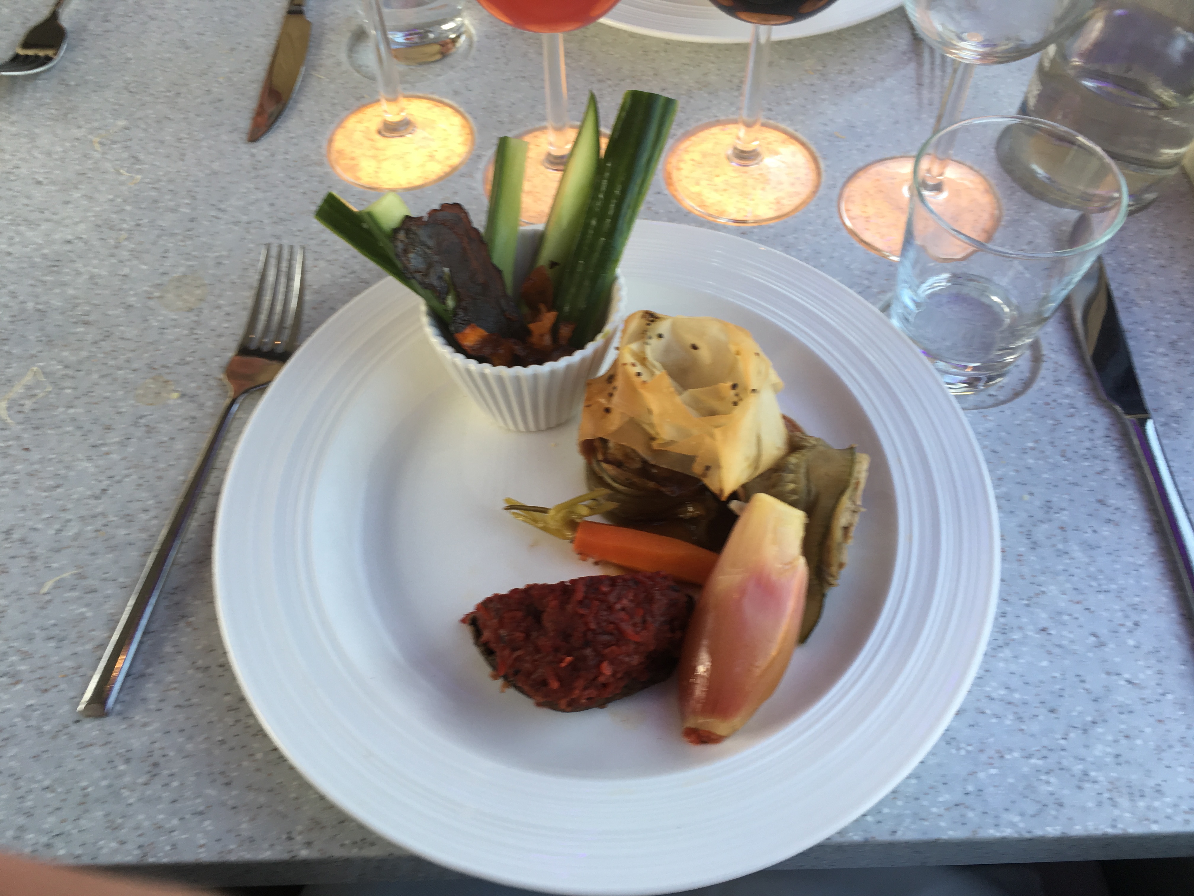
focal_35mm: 29
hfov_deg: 61.7
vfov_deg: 48.2
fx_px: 1000
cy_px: 448
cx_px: 597
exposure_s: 1/50
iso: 25
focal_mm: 4.15
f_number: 2.2
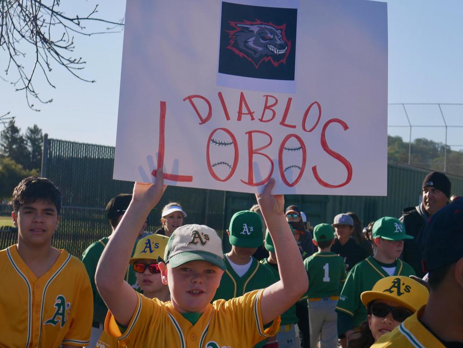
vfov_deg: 25.3
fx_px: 776
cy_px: 174
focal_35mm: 58
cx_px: 232
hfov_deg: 33.2
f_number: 5.4
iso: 200
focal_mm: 29
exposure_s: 1/800
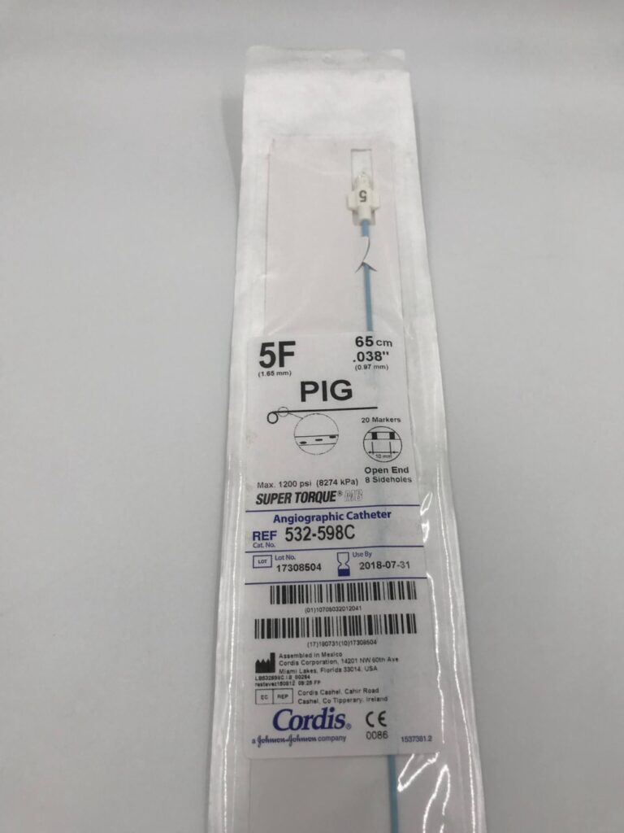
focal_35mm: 28
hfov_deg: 49.7
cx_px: 312
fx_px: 673
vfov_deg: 63.4
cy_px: 416
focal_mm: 3.99
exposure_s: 1/242
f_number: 1.8
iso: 20
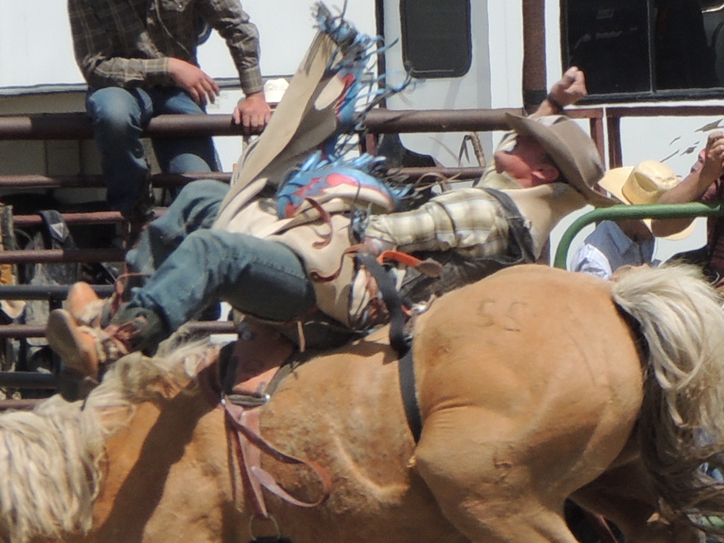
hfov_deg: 7.2
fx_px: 5752
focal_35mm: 275
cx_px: 362
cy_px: 272
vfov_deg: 5.4
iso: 100
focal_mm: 49
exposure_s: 1/800
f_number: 4.7
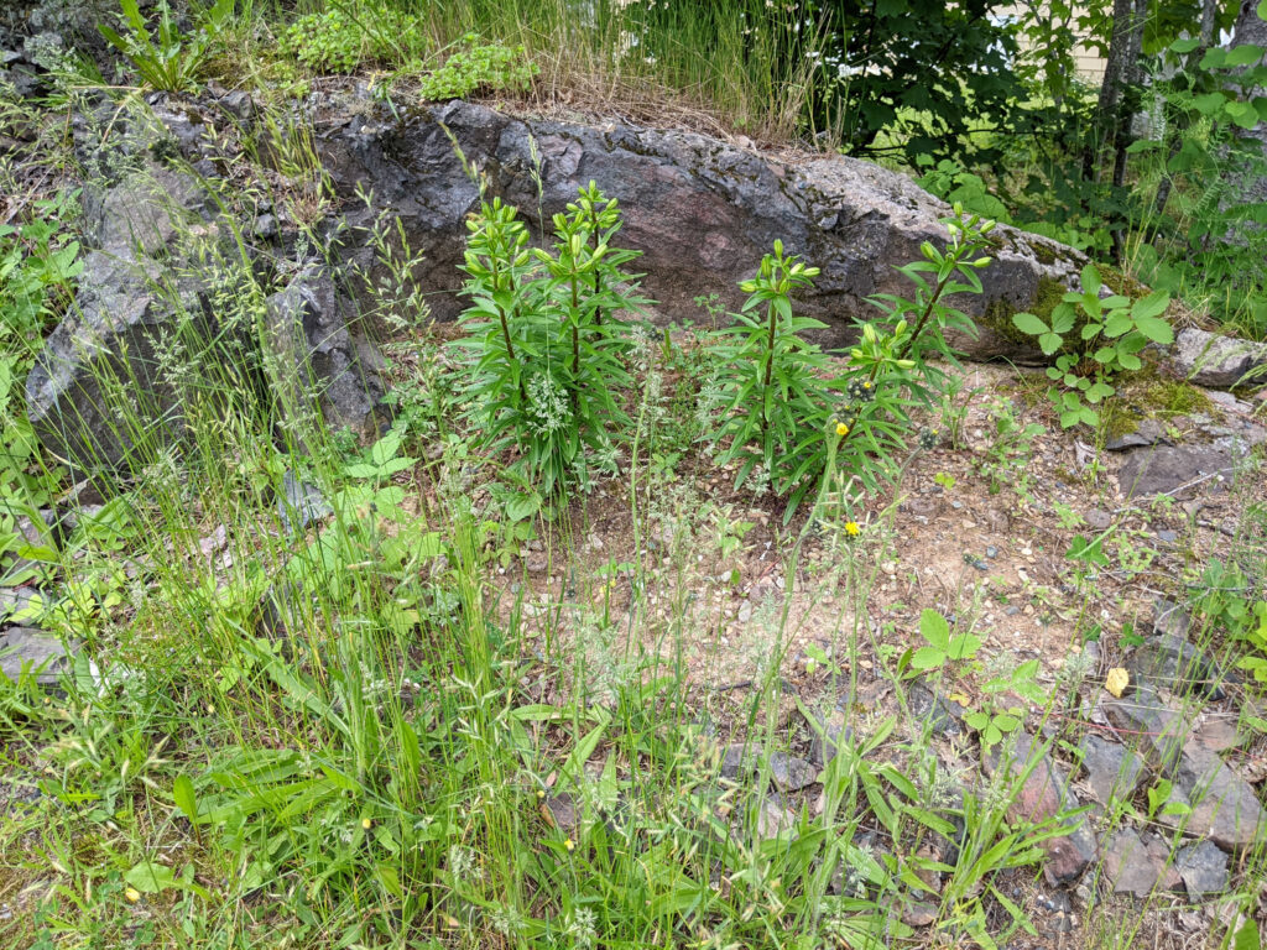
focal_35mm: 27
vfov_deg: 51.4
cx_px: 634
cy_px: 475
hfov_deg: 65.3
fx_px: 988
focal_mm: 4.44
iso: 59
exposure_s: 1/137
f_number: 1.8
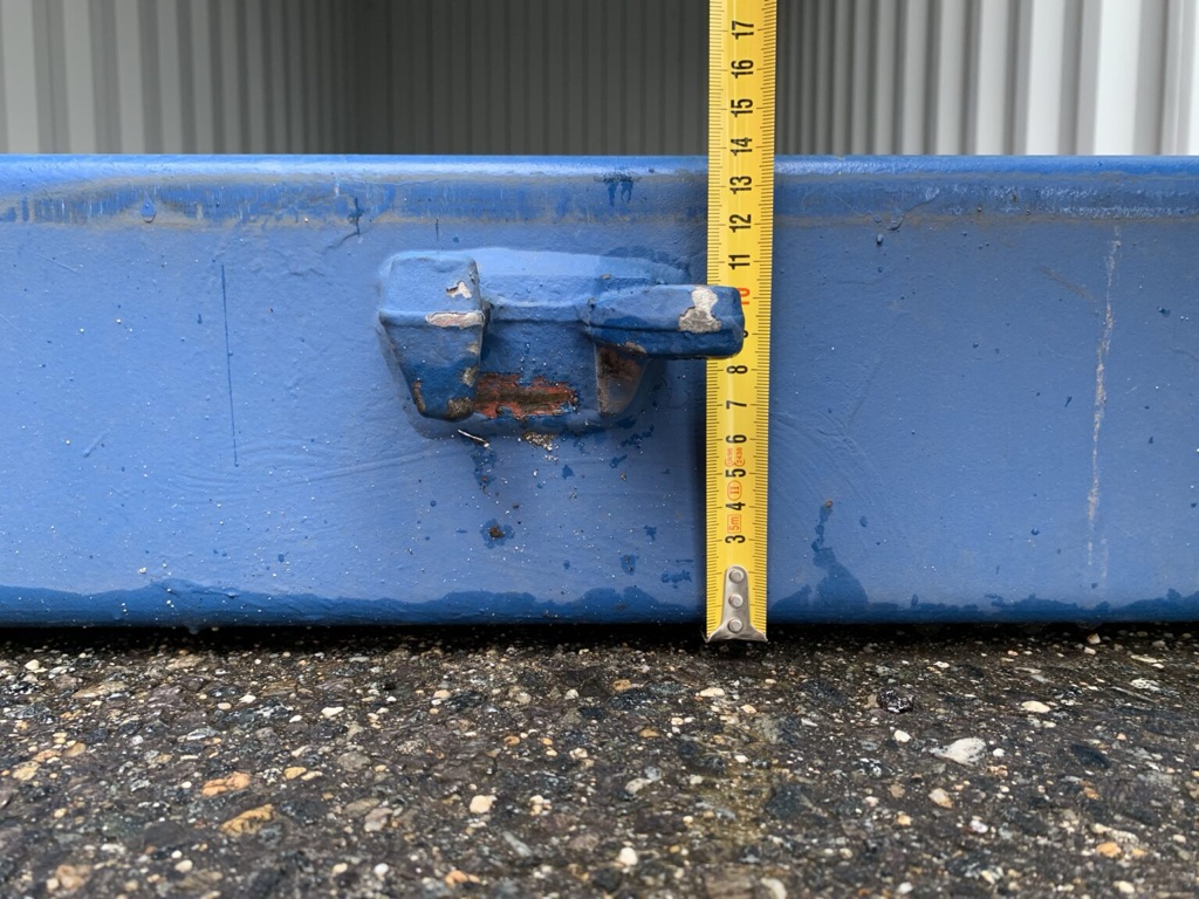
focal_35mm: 26
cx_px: 600
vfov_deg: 53.1
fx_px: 901
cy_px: 450
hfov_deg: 67.3
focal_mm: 4.25
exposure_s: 1/77
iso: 100
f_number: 1.8
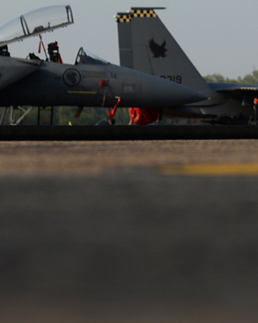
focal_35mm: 313
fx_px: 2990
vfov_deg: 6.1
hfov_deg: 4.9
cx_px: 167
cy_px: -89
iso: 100
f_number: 4
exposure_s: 1/1000
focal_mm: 70
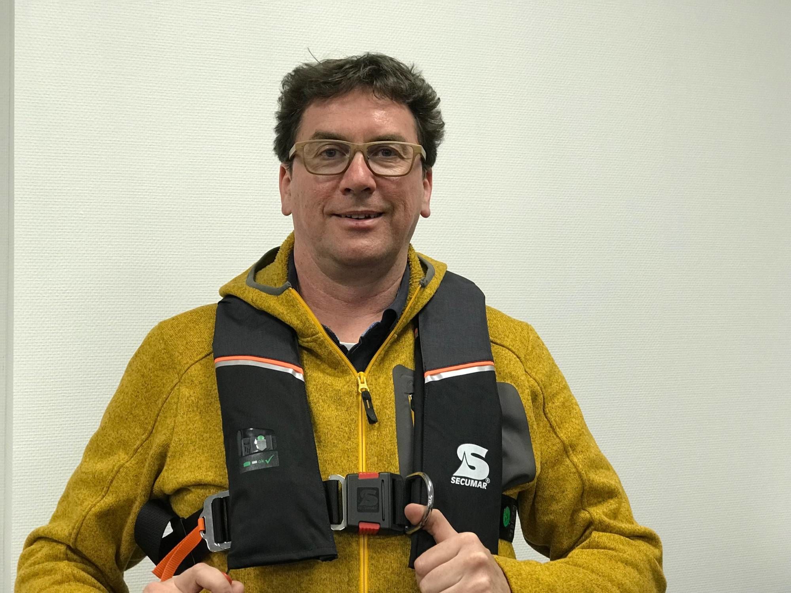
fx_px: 1302
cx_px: 396
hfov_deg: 33.8
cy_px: 296
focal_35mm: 57
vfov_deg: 25.7
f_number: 2.8
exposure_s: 1/50
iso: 80
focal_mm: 6.6
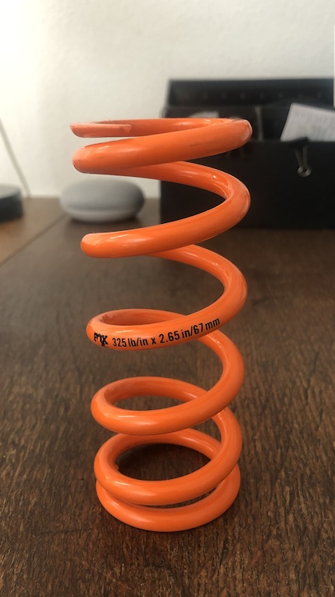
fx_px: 506
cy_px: 297
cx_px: 172
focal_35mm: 32
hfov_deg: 36.7
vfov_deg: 61.0
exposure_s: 1/15
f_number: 1.8
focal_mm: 3.99
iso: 64
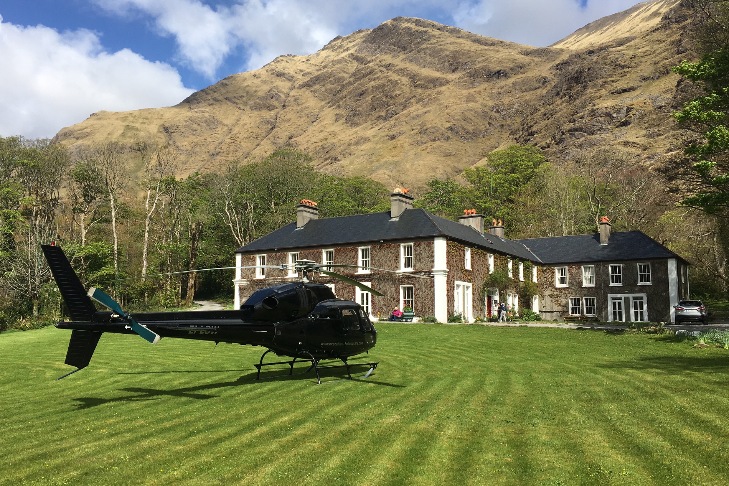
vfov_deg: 41.1
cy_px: 253
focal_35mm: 32
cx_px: 350
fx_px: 648
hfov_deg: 58.7
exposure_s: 1/1972
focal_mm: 4.15
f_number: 2.2
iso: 25
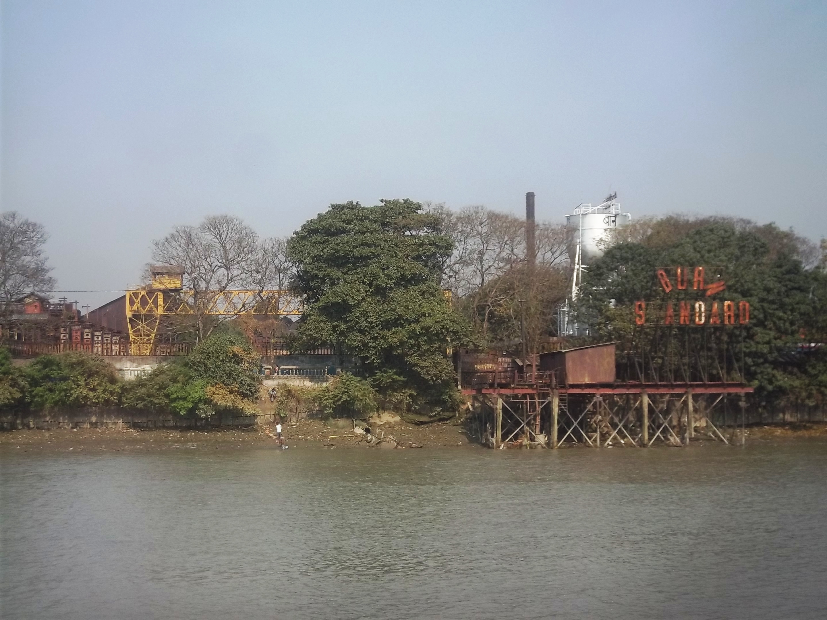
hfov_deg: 25.3
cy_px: 310
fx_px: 1840
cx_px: 414
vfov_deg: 19.1
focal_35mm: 77
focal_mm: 13.7
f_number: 4.6
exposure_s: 1/640
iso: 80
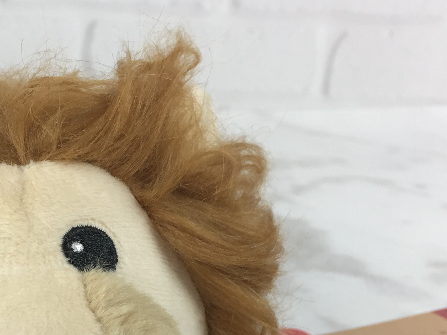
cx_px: 67
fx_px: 826
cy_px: 328
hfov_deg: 29.3
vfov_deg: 22.1
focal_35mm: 64
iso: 50
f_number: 2.2
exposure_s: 1/120
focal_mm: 4.15
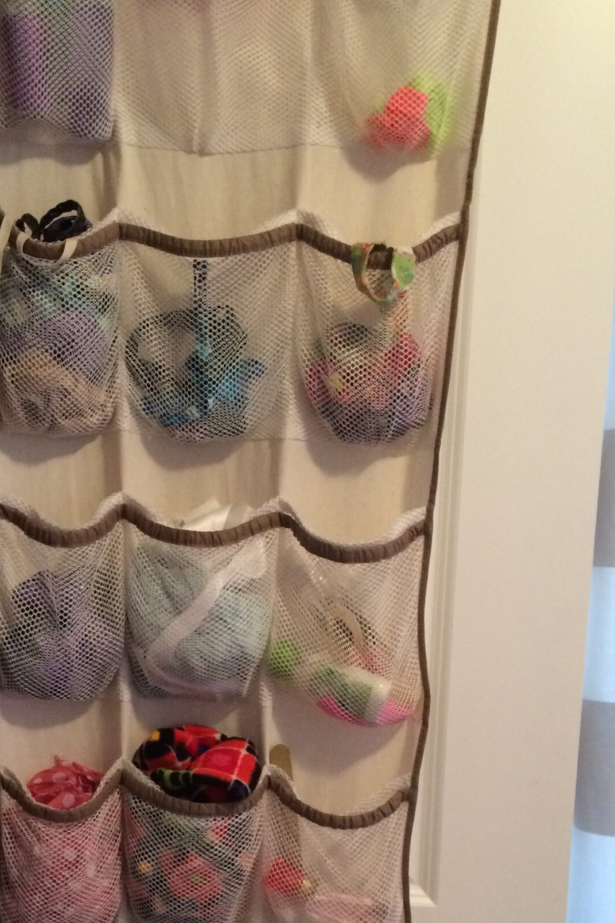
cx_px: 232
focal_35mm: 48
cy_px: 681
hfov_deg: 28.0
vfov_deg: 40.1
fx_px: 1230
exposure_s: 1/24
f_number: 2.2
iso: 320
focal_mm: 4.15
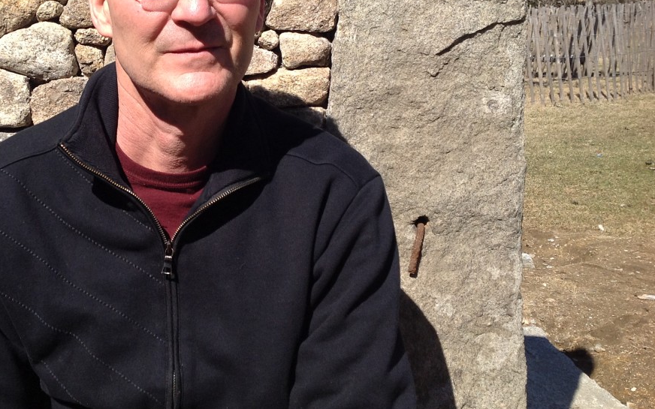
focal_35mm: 51
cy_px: 124
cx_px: 218
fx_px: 910
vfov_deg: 25.2
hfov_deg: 39.1
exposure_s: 1/1513
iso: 80
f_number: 2.4
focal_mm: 4.28
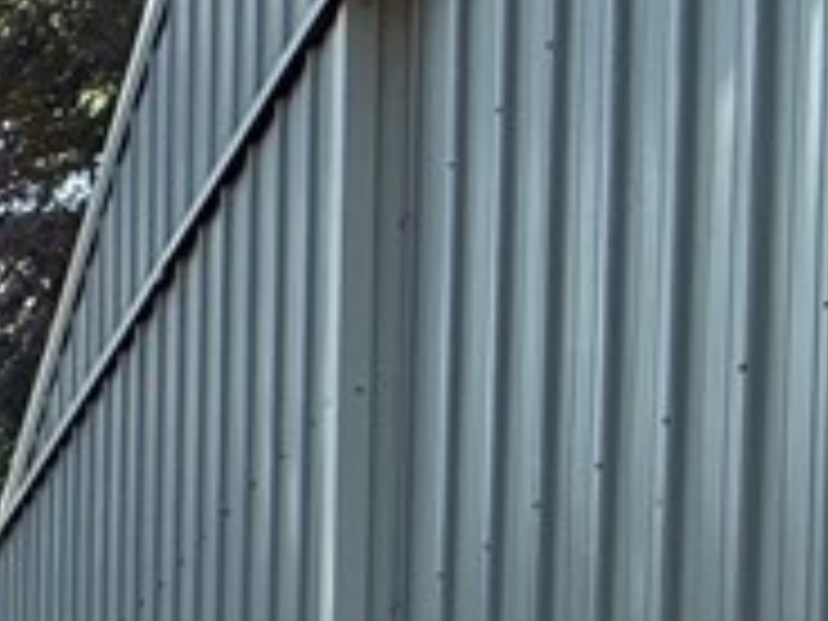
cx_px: -1341
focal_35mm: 78
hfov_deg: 13.6
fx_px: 1866
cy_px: 1112
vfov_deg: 16.1
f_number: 2.2
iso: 64
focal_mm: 2.22
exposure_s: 1/841
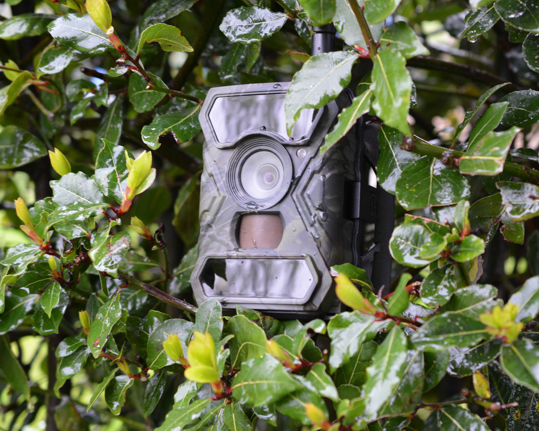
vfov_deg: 22.5
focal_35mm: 68
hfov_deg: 27.9
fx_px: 1085
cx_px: 316
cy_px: 215
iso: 400
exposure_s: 1/60
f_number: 4
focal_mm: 40
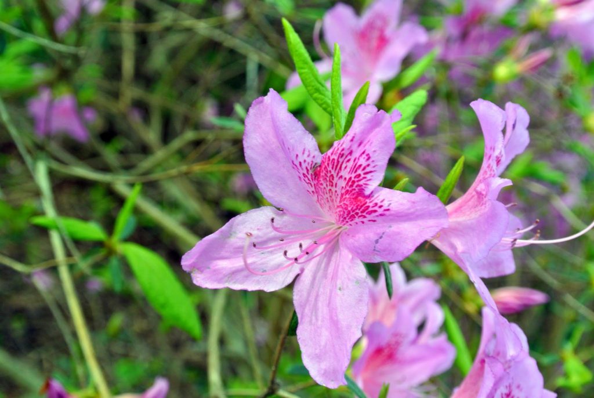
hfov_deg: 31.8
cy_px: 199
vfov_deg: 21.6
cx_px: 297
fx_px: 1041
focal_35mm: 63
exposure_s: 1/125
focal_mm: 23.6
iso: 140
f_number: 5.6
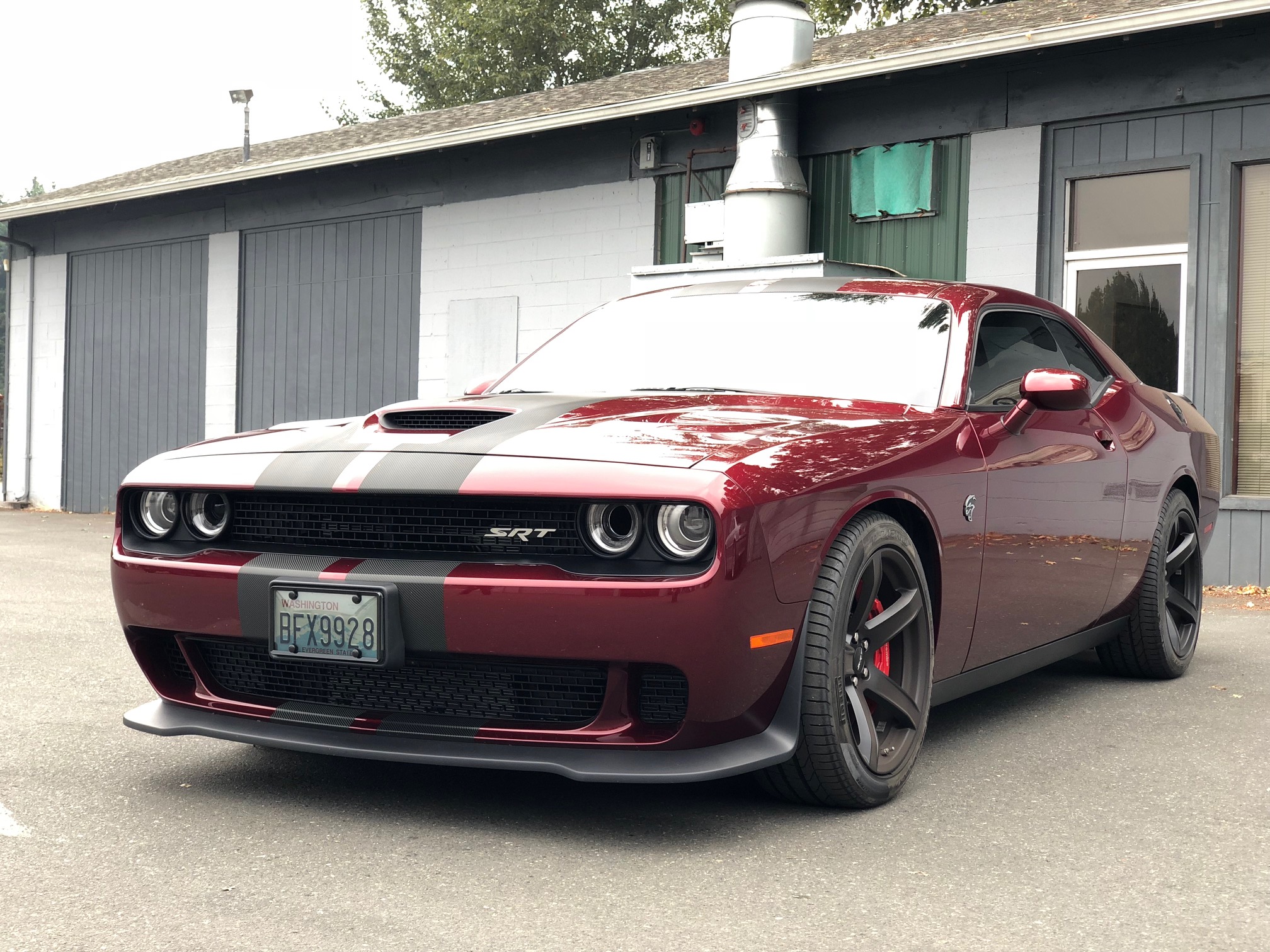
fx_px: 1908
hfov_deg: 36.8
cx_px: 635
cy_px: 476
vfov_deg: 28.0
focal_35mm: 52
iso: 32
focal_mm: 6
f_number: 2.4
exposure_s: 1/60
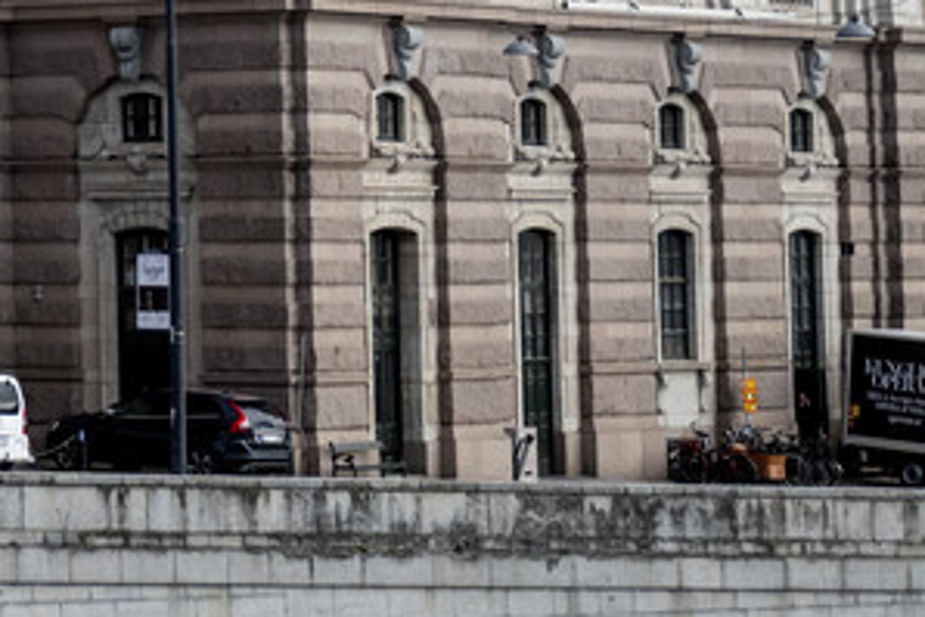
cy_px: -243
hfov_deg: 9.8
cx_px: -1049
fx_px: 4961
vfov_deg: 7.0
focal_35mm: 193
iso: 500
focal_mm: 36
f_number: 2.8
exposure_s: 1/6400
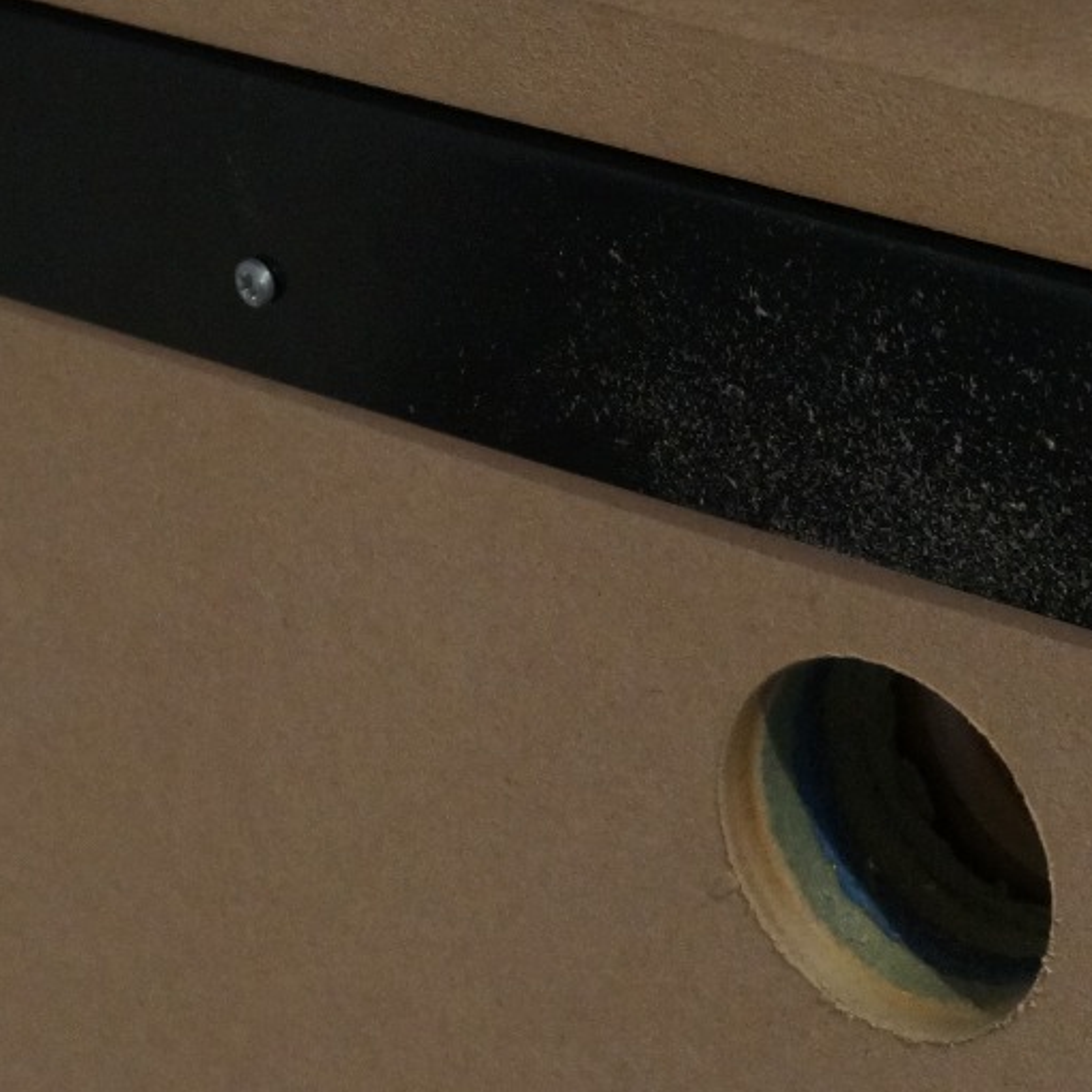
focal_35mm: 117
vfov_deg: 14.8
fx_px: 4188
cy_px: 844
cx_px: 946
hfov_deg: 14.7
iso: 1600
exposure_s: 1/20
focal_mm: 29
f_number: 6.3
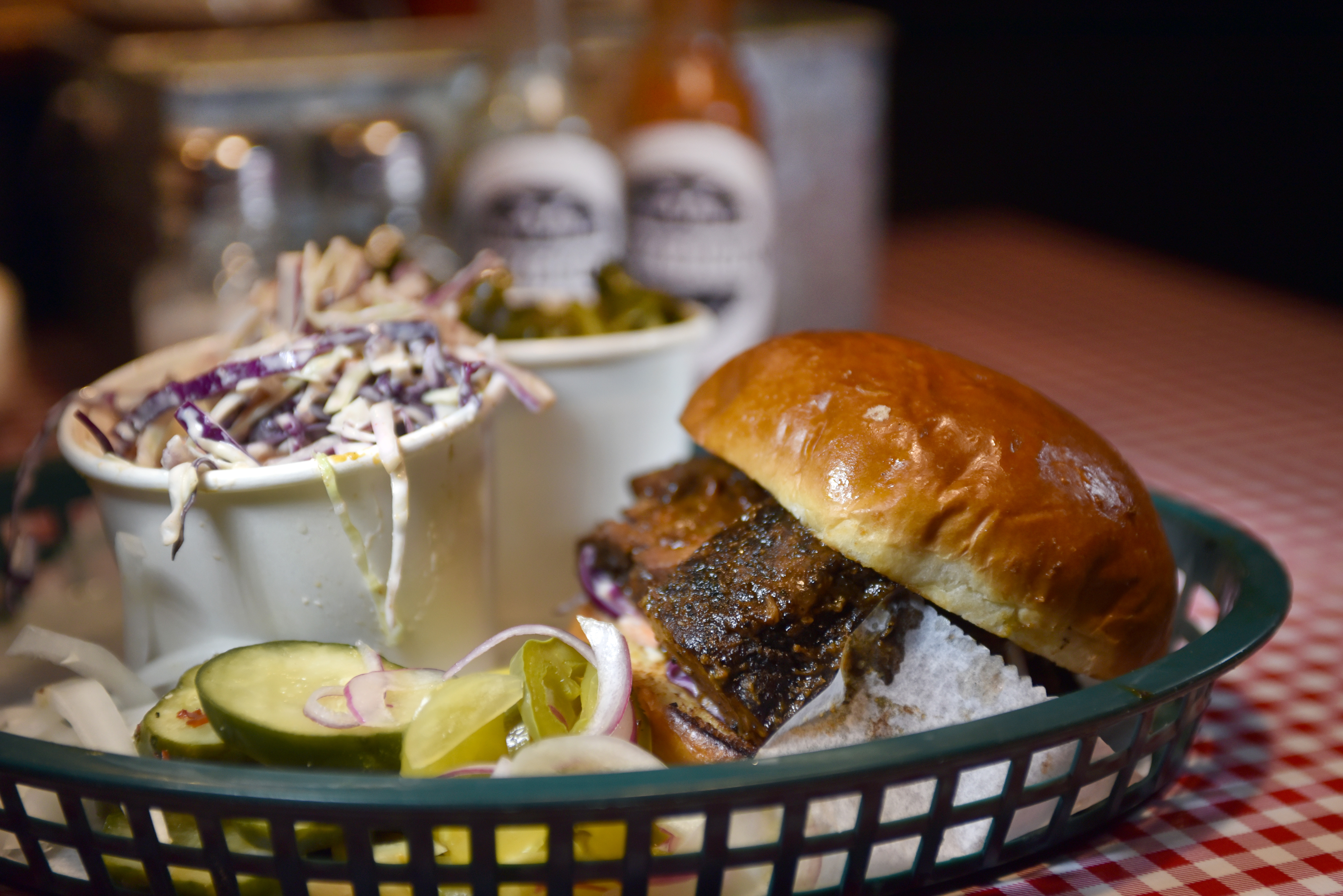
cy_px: 448
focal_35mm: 62
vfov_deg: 21.9
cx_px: 672
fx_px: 2314
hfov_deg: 32.4
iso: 1000
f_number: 4.5
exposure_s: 1/100
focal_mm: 62
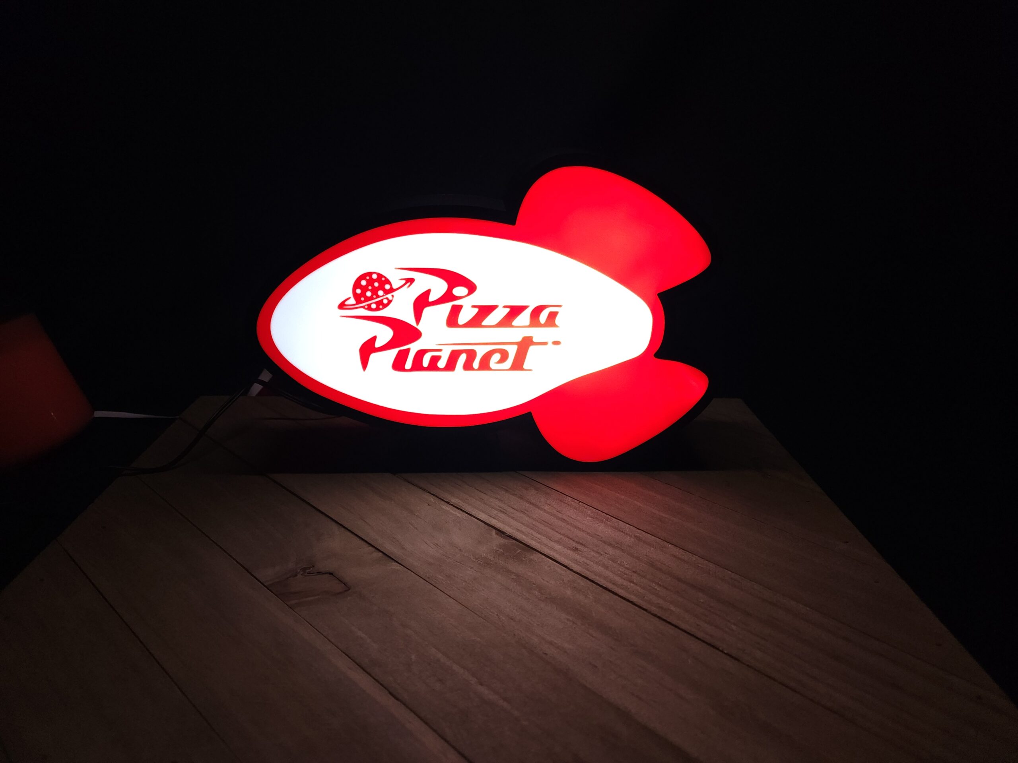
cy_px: 382
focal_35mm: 23
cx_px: 509
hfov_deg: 73.9
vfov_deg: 58.9
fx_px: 676
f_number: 1.8
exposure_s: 1/350
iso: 200
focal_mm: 6.4
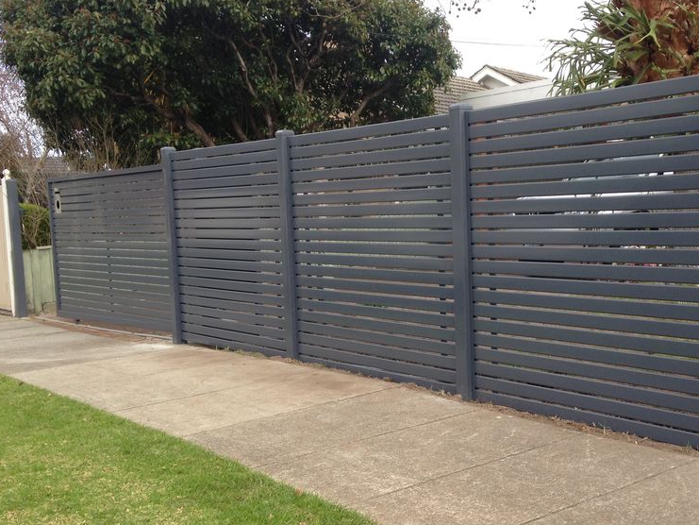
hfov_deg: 38.6
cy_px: 296
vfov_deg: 29.7
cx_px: 452
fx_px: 990
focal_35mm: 49
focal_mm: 4.12
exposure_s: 1/308
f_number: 2.4
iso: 50
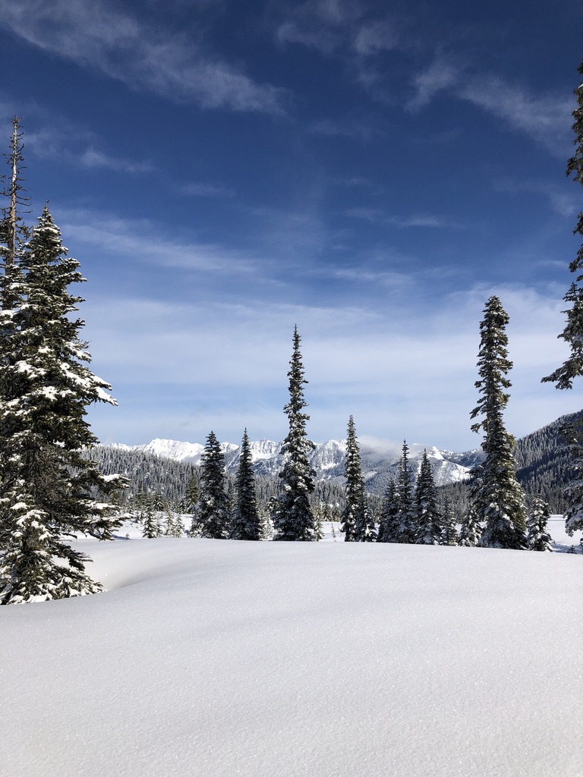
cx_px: 292
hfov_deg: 49.7
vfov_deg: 63.4
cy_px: 388
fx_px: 629
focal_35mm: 28
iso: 20
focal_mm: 3.99
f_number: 1.8
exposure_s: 1/4367
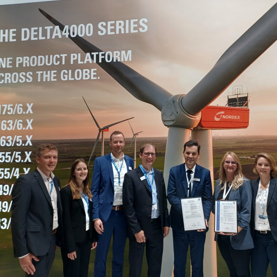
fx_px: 272
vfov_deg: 54.0
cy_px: 137
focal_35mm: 30
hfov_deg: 53.8
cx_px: 163
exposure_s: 1/50
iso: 80
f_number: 1.8
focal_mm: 4.6
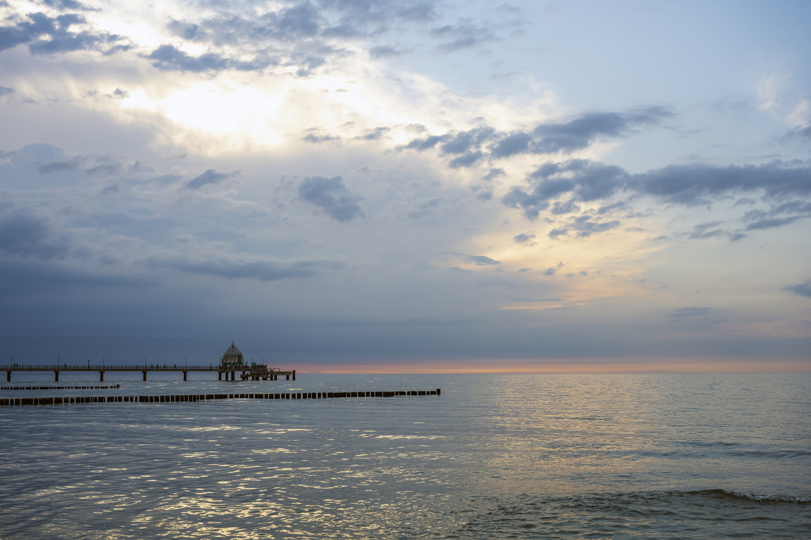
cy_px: 270
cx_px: 406
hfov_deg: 44.5
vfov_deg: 30.5
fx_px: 991
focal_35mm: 44
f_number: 6.3
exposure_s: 1/320
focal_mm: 44
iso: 100
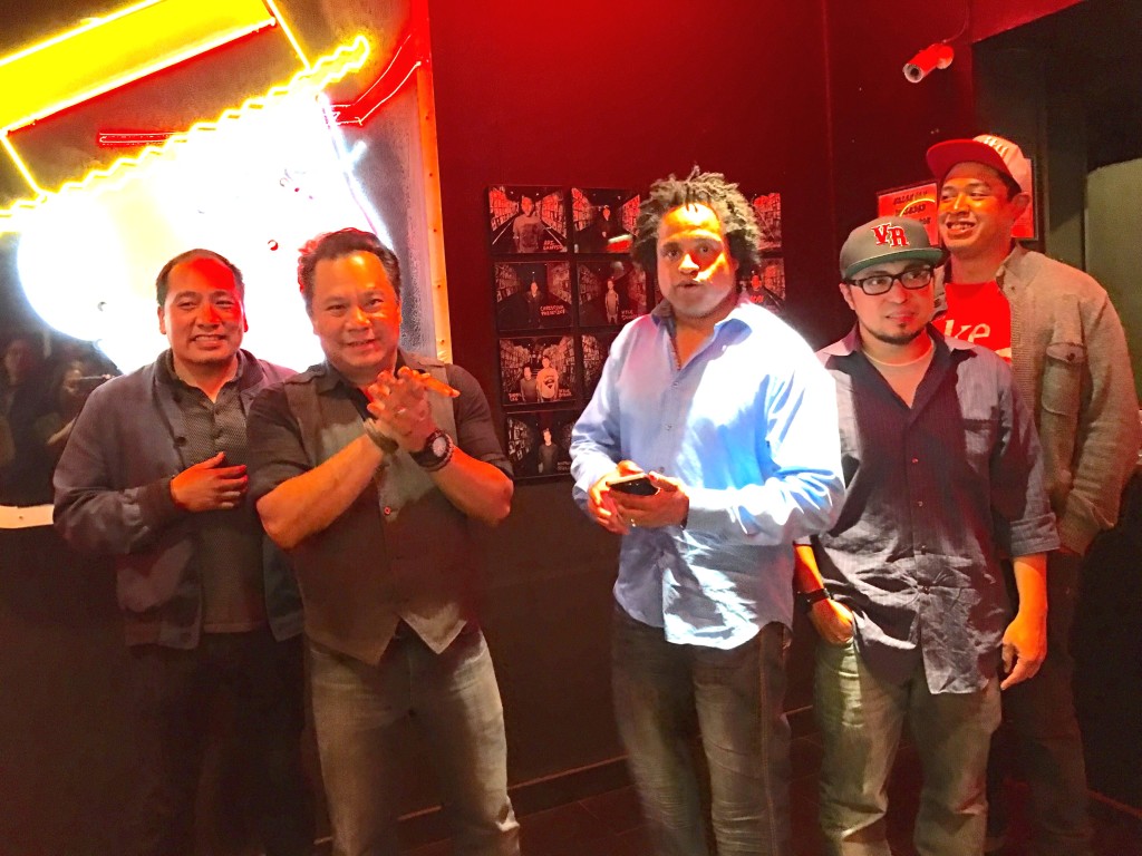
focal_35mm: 29
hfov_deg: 61.7
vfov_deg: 48.2
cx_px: 571
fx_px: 957
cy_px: 428
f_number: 2.2
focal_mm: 4.15
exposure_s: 1/4
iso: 80
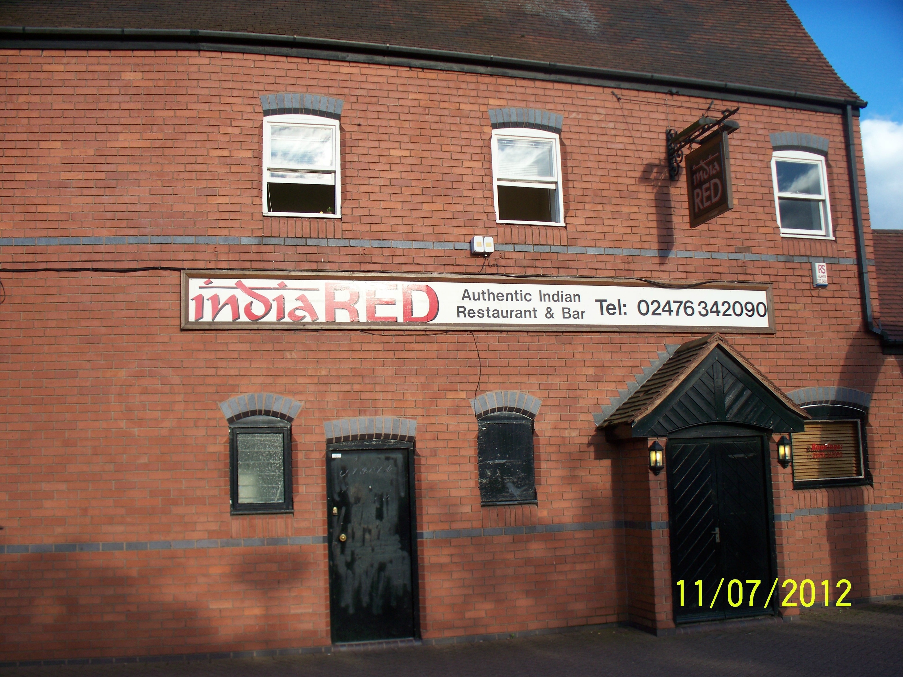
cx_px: 452
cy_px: 338
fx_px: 939
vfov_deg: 39.7
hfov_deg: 51.4
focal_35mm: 36
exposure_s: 1/640
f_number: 2.8
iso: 64
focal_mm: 7.54
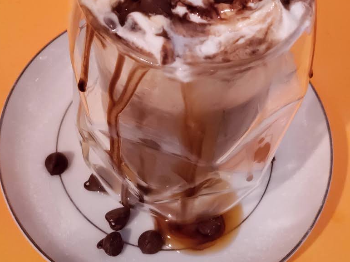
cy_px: 46
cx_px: 175
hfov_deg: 27.0
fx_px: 728
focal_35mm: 72
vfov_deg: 20.2
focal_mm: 6
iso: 800
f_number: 2.4
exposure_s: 1/24
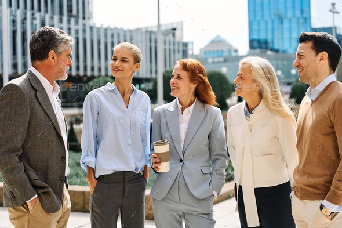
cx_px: 171
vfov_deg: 19.4
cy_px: 114
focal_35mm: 70
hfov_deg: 28.9
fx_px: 665
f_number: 2.8
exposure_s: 1/800
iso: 100
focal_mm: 70
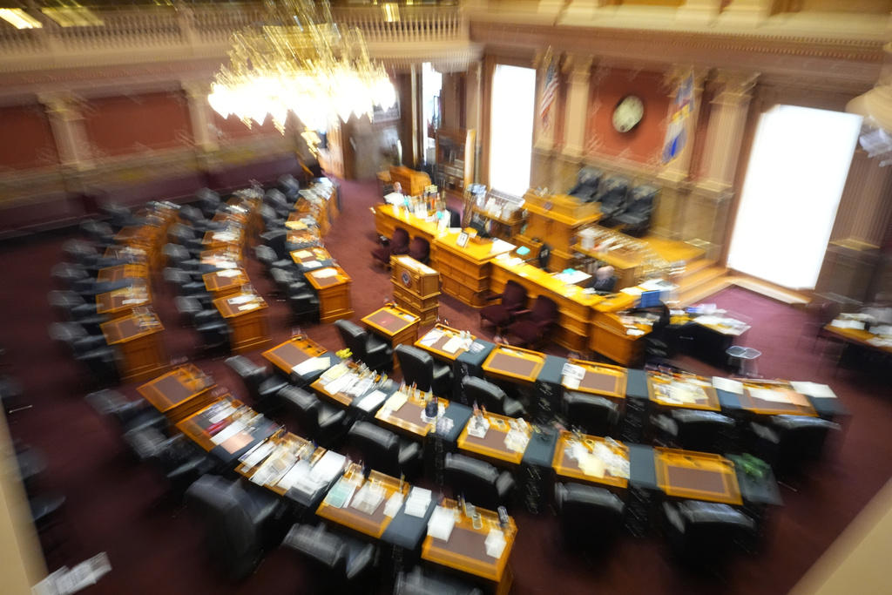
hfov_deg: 76.1
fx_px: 570
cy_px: 298
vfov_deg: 55.1
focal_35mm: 23
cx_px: 446
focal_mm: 23
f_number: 22
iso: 8000
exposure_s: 1/6
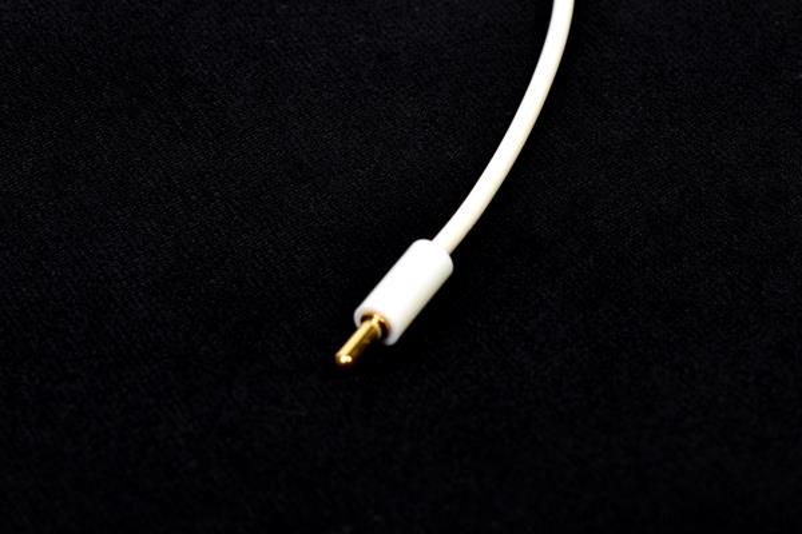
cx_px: 401
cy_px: 267
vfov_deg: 16.6
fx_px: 1838
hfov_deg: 24.6
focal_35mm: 82
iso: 200
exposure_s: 1/200
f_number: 13
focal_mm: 55
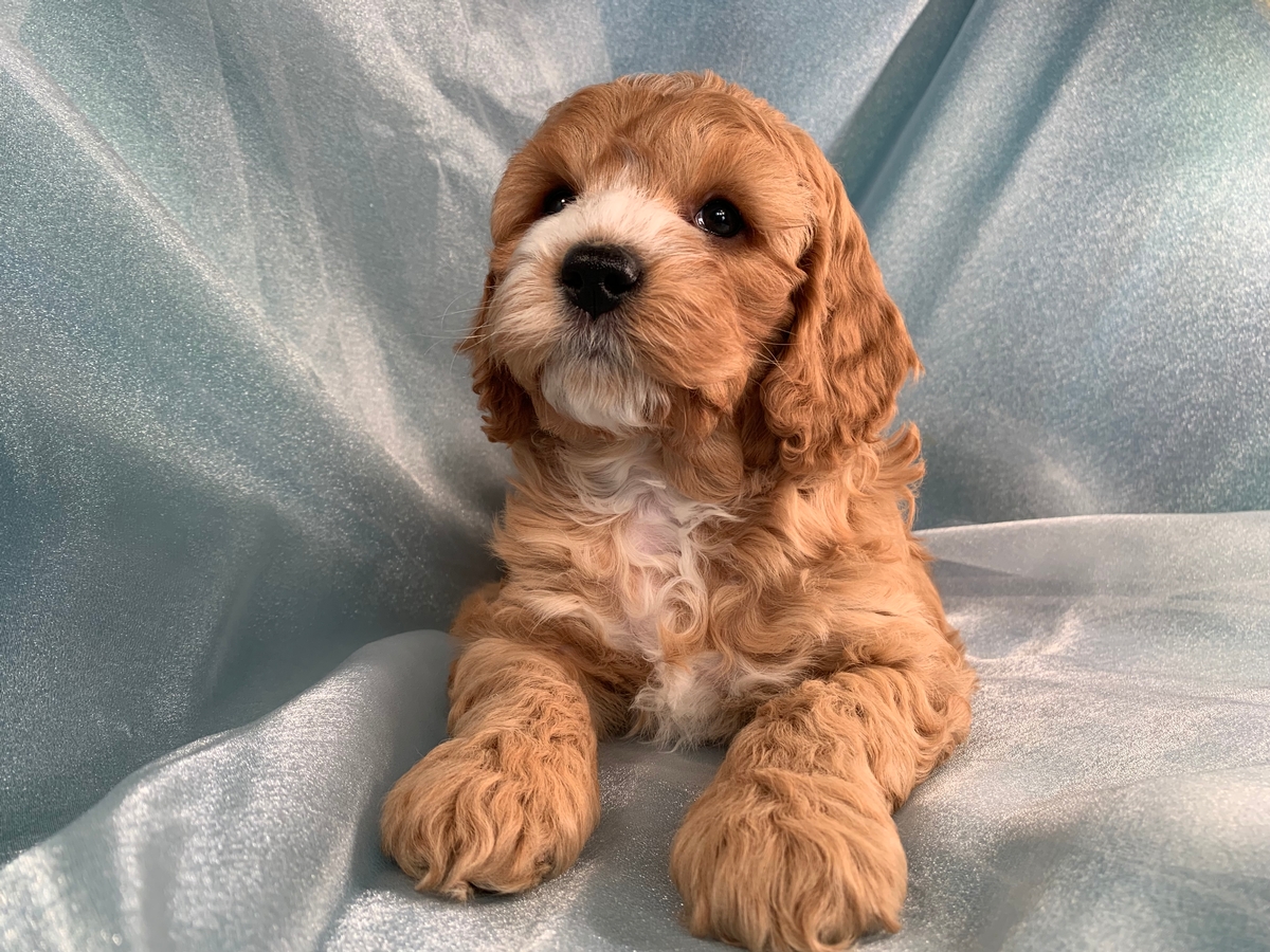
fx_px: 954
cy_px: 476
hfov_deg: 67.3
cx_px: 635
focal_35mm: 26
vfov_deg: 53.1
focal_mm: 4.25
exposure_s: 1/120
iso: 50
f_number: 1.8
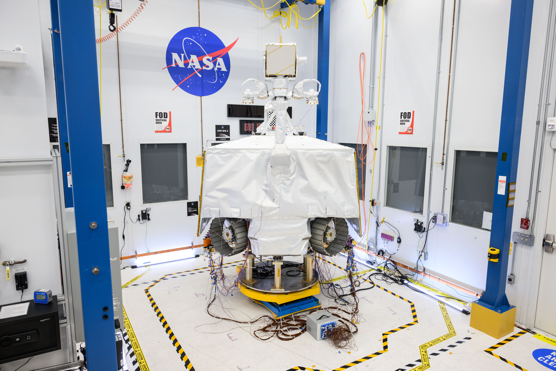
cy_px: 186
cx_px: 278
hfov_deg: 73.7
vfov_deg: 53.1
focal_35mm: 24
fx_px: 371
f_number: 6.3
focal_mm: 24
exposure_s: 1/80
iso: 800
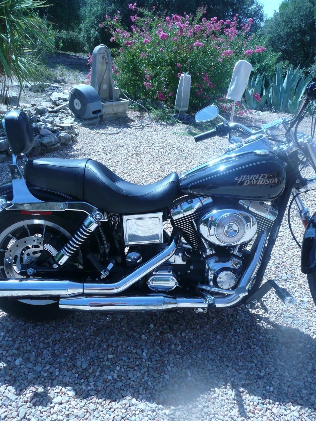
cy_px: 210
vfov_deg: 63.4
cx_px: 158
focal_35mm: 28
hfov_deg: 49.7
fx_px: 341
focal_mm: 4.6
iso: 100
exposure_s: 1/640
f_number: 3.3
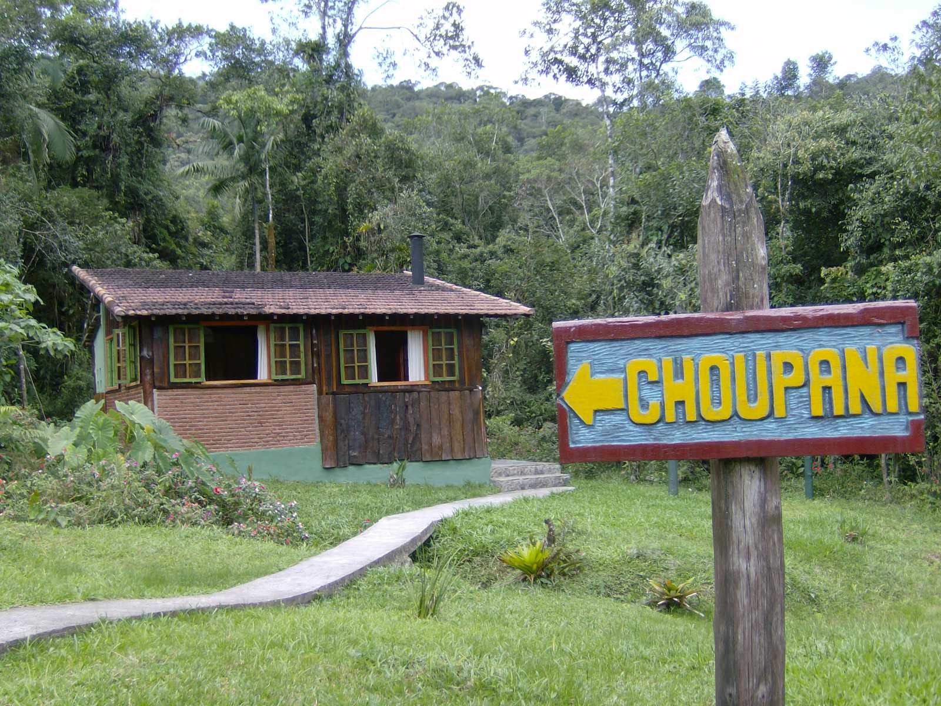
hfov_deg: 51.4
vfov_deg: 39.7
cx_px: 470
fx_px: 979
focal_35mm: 36
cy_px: 353
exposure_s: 1/258
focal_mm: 6
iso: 100
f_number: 2.8
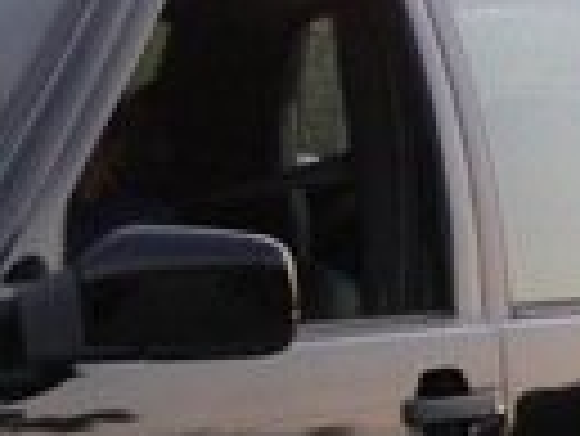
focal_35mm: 265
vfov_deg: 5.6
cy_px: 636
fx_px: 4444
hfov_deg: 7.2
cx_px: -571
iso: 150
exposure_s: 1/60
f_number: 2.8
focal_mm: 6.3
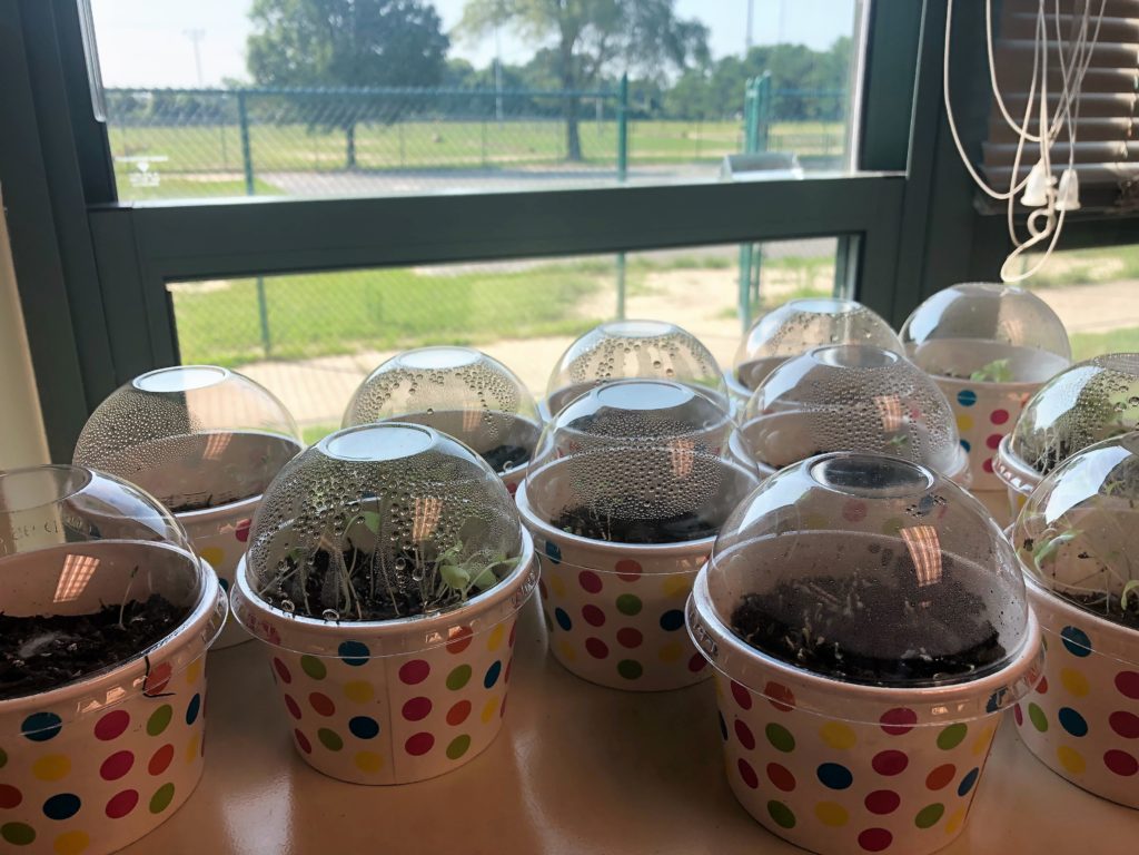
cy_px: 428
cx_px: 570
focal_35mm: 28
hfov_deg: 63.4
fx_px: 921
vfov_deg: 49.7
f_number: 1.8
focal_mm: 3.99
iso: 20
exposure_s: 1/234
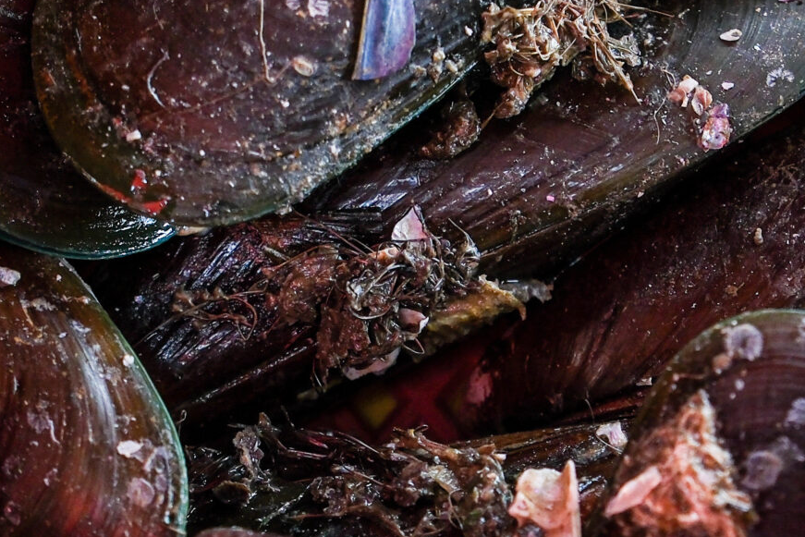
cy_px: 407
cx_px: 391
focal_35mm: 244
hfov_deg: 8.4
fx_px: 5457
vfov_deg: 5.6
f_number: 4
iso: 800
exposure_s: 1/200
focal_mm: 55
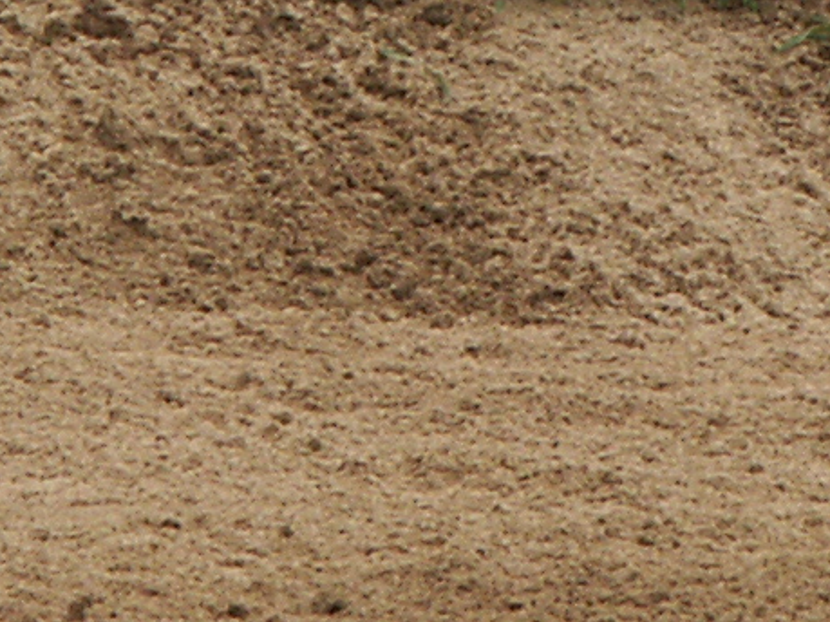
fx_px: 26752
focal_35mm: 1116
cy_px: -998
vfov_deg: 1.3
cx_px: 656
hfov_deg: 1.8
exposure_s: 1/180
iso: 100
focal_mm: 50.69
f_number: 8
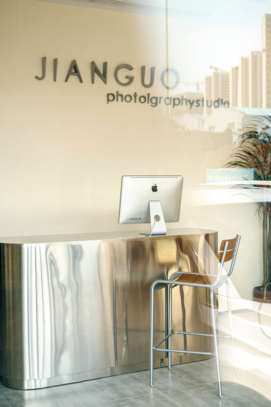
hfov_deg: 27.0
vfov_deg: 39.6
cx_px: 136
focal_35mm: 50
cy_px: 204
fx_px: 565
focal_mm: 50
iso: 100
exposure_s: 1/500
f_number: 2.8
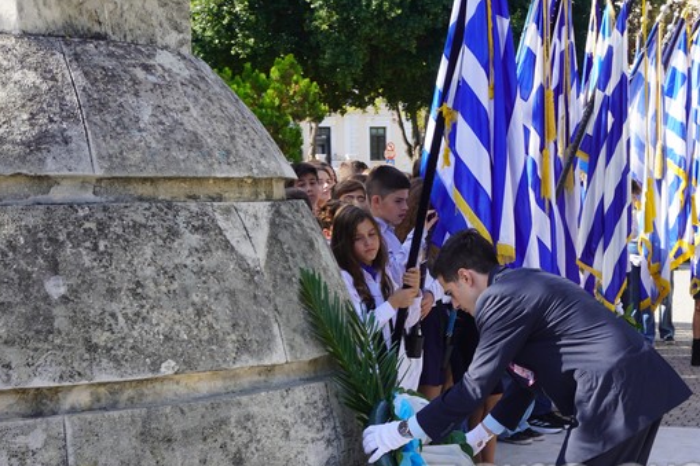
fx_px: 1341
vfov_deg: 19.4
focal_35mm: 69
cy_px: 410
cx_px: 474
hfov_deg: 29.0
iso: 100
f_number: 5
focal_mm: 26
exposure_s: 1/160
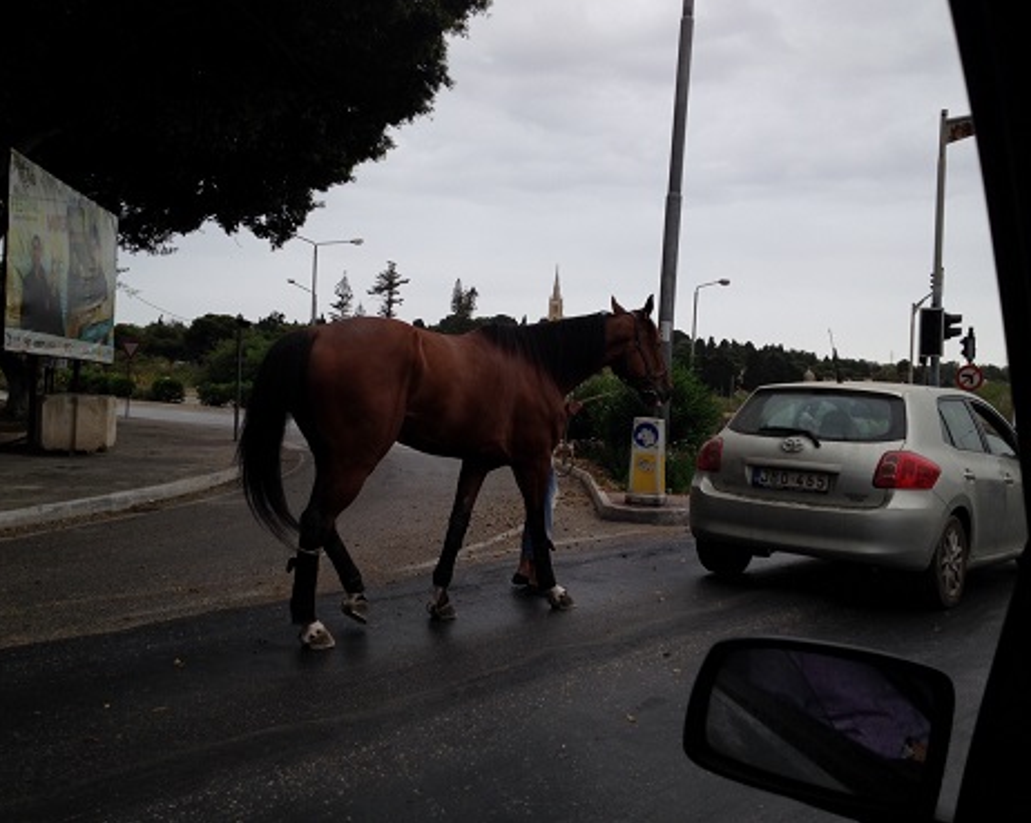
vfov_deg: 40.1
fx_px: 1128
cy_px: 412
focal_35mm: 37
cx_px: 518
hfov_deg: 49.1
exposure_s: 1/673
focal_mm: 4.28
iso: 50
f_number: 2.4
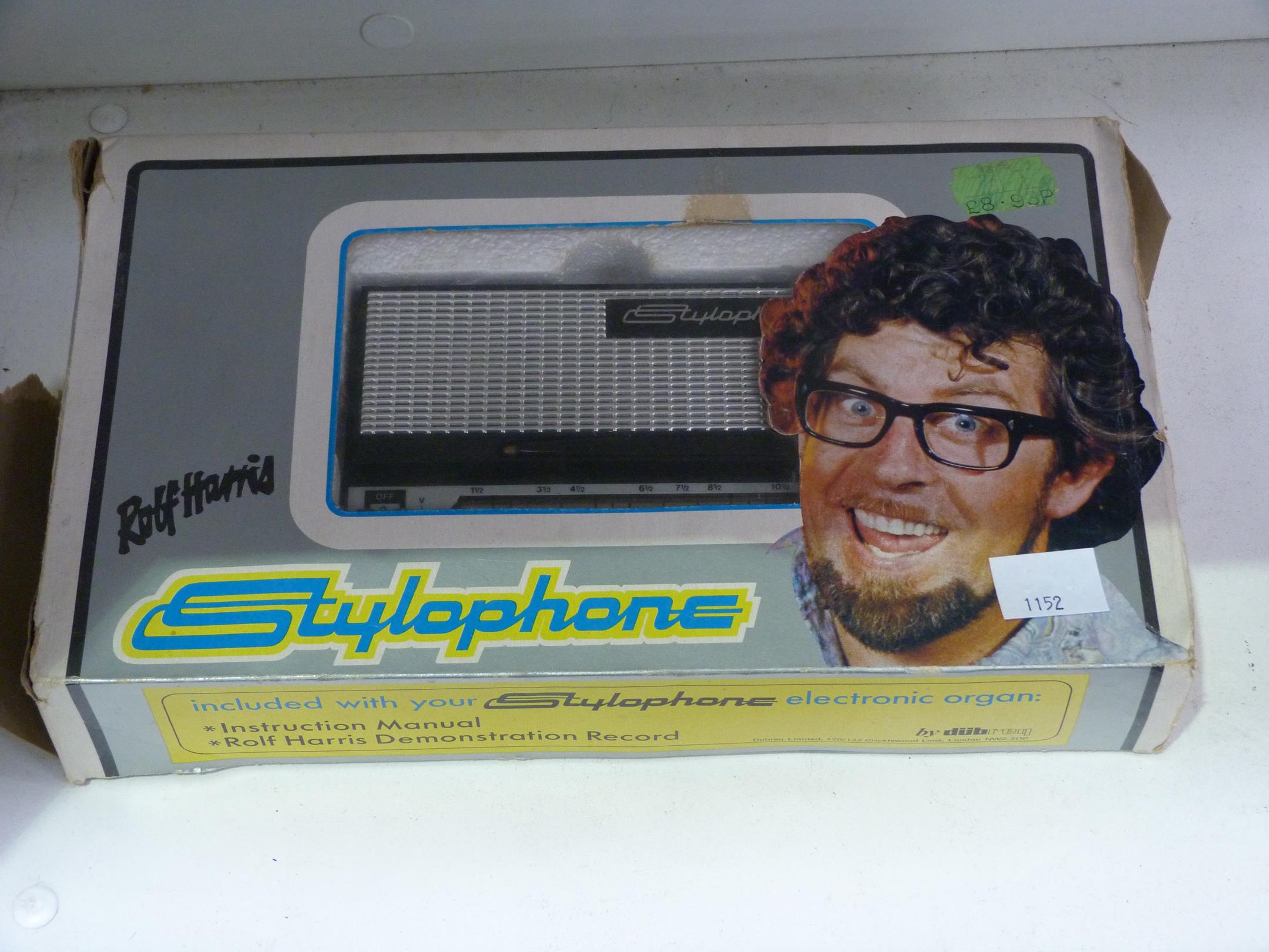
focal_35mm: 61
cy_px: 476
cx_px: 634
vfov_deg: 24.0
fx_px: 2236
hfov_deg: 31.7
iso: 400
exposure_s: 1/25
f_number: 3.3
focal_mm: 11
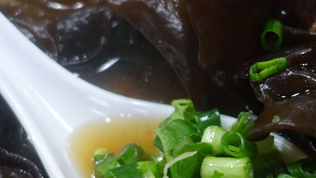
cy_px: 112
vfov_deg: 13.9
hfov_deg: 24.0
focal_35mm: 87
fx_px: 729
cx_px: 258
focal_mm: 8.8
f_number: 2
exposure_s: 1/30
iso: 125
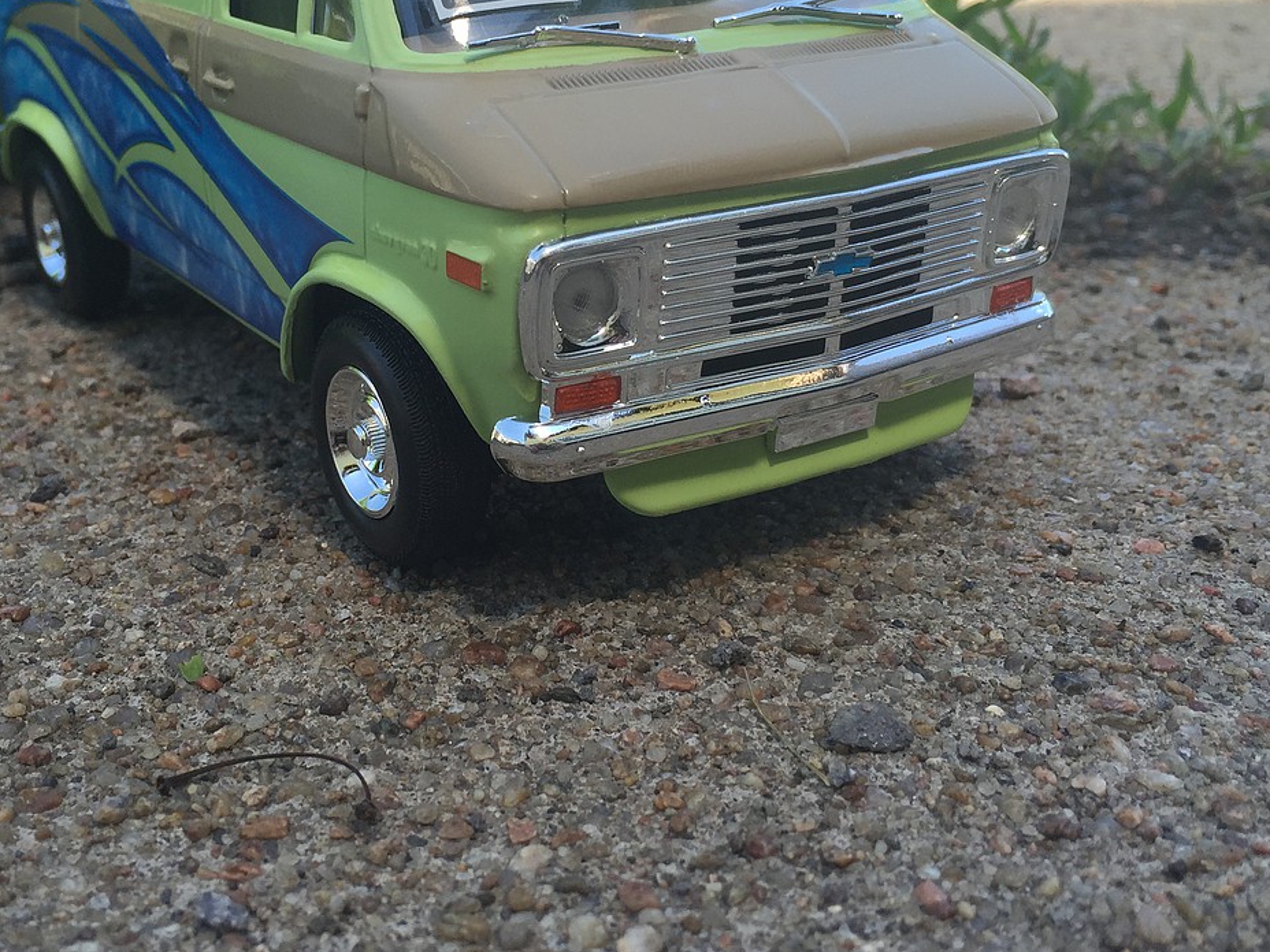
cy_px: 401
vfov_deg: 35.9
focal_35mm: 40
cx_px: 495
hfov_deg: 46.5
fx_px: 1468
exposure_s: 1/319
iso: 32
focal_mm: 4.15
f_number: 2.2
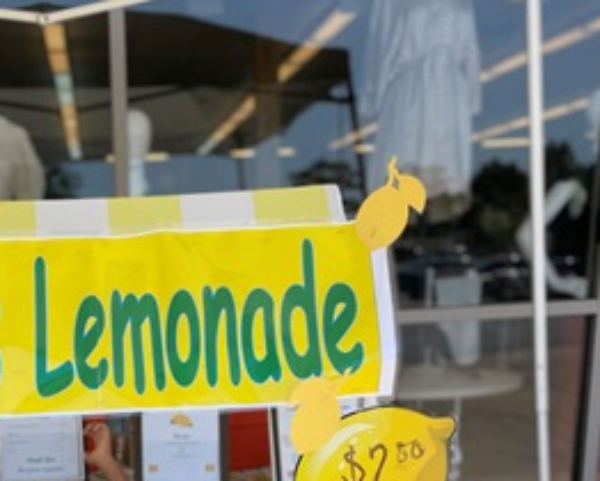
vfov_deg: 22.6
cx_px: 112
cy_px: 582
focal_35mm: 62
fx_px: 1102
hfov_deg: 29.7
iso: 50
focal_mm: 4.2
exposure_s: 1/3731
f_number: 1.6
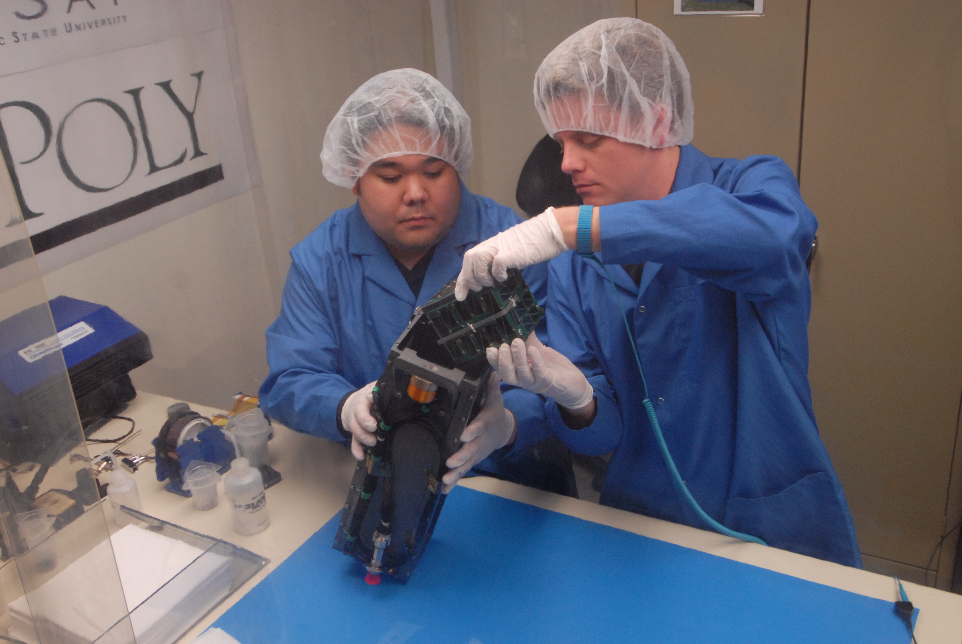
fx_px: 963
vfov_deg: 37.0
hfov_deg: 53.1
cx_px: 481
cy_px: 322
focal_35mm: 36
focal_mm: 24
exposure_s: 1/125
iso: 800
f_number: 5.6
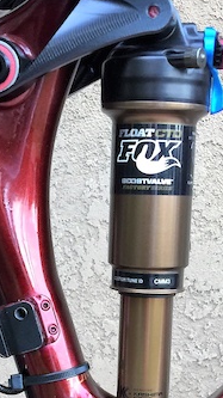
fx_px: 800
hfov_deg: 15.9
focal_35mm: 76
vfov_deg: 27.1
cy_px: 341
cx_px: 94
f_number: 2.2
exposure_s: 1/15
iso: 50
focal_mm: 4.15
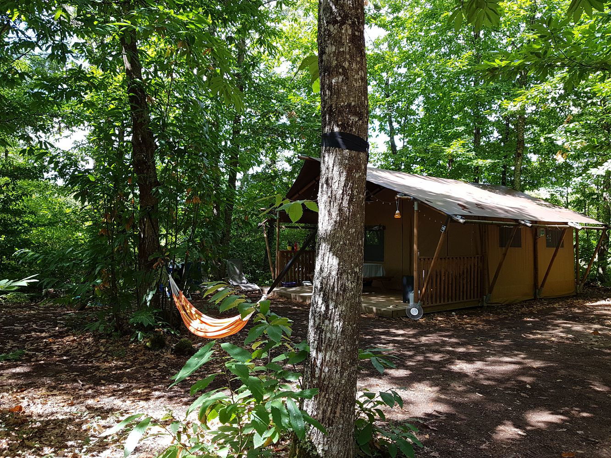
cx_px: 306
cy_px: 229
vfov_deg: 53.1
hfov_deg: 67.3
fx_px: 459
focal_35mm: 26
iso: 50
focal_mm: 4.2
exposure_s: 1/274
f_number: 1.7
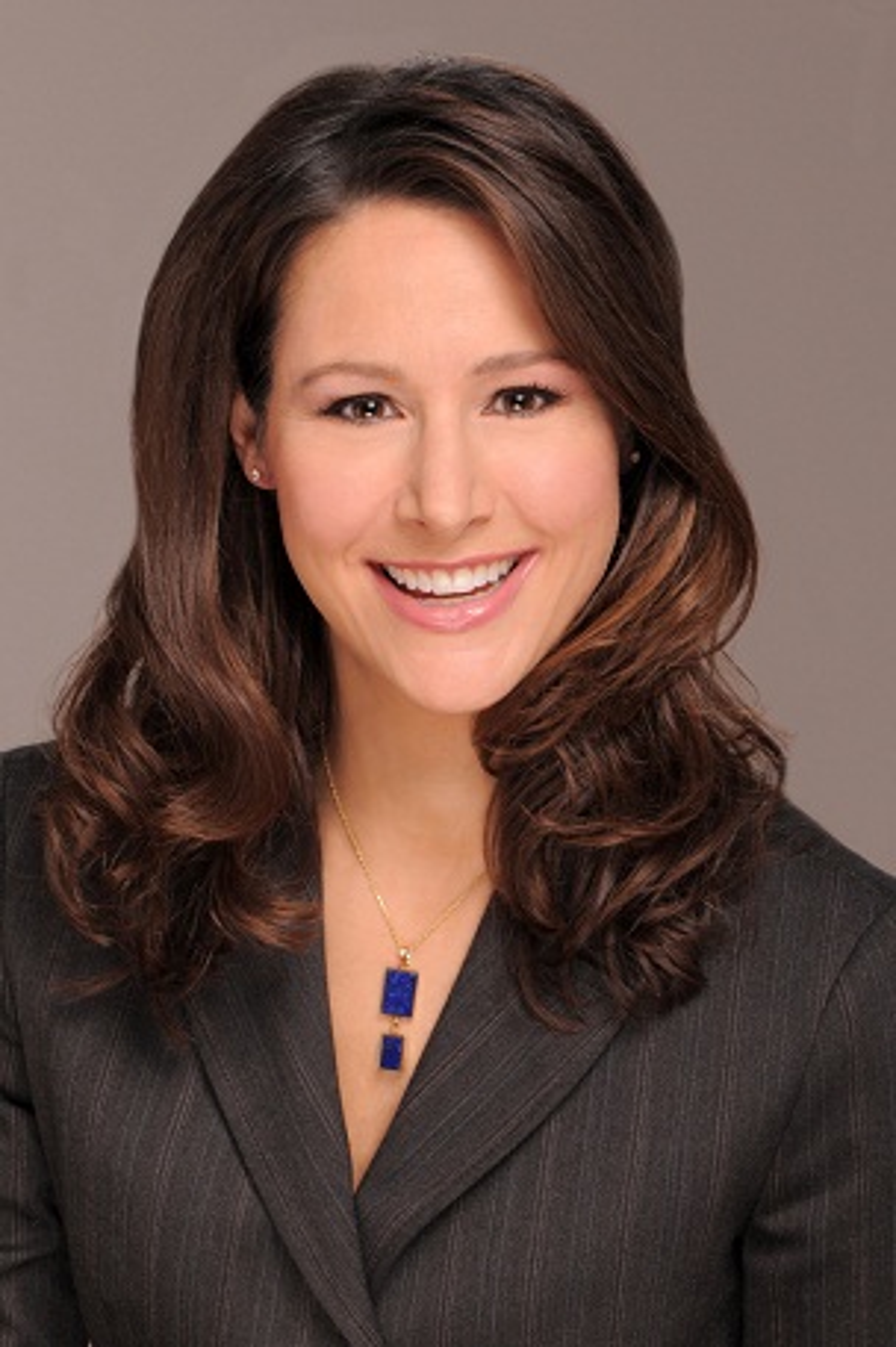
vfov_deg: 13.0
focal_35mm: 158
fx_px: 5888
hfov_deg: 8.7
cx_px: 448
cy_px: 674
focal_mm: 105
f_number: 16
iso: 200
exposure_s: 1/100
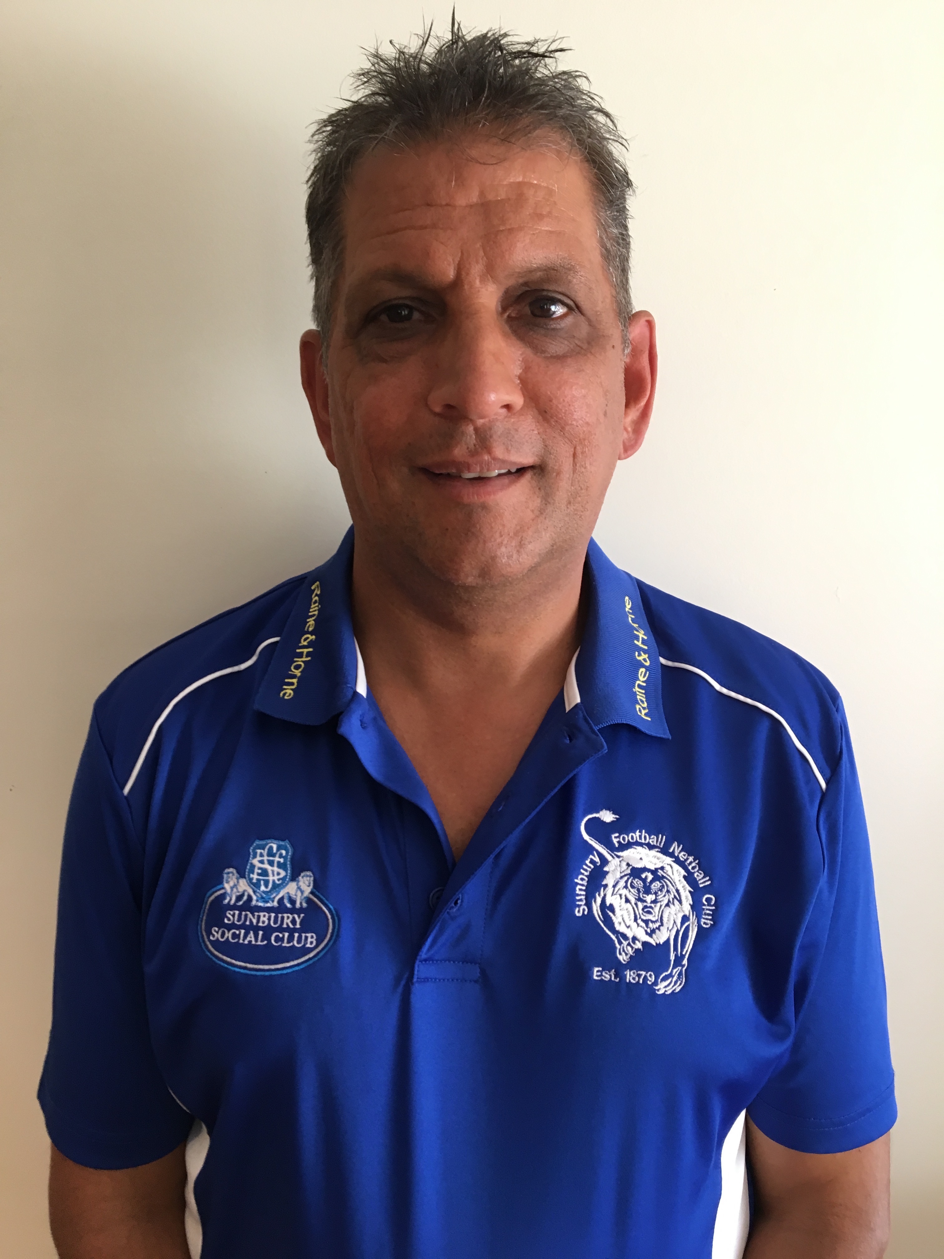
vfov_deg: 61.7
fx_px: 1054
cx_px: 472
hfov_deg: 48.2
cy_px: 630
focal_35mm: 29
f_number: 2.2
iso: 100
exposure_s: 1/33
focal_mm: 4.15
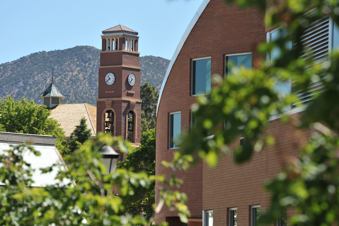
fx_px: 1976
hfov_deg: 9.8
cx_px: 170
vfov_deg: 6.5
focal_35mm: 210
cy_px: 113
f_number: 9
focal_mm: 210
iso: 500
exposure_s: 1/1000
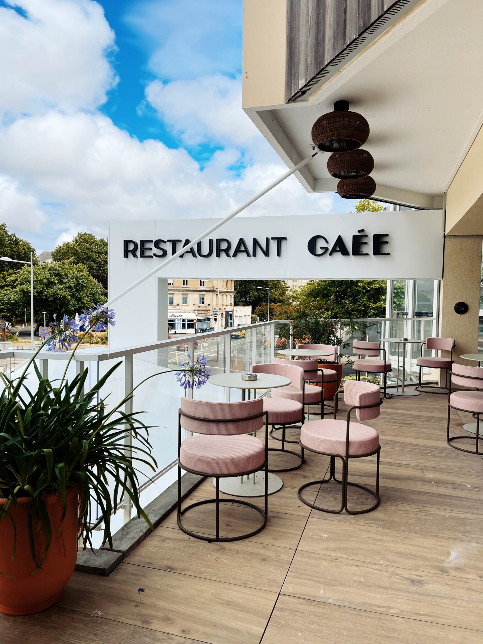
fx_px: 484
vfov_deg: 67.3
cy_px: 322
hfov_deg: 53.1
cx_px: 242
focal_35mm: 26
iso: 32
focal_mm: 5.1
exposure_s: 1/5128
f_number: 1.6
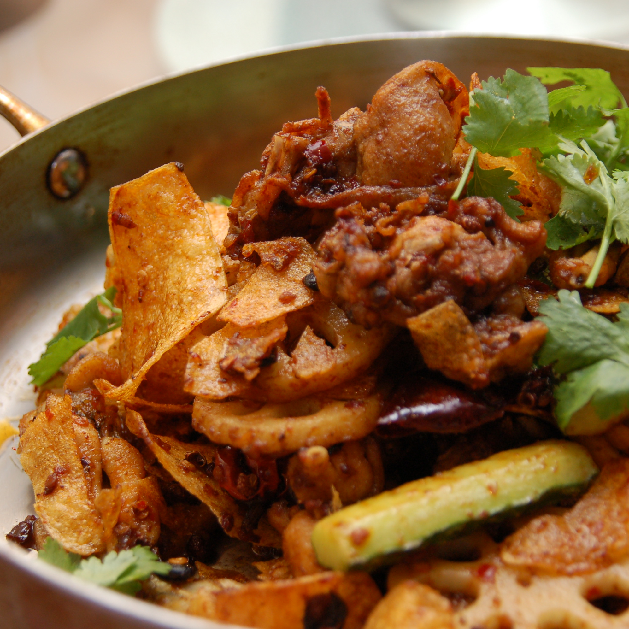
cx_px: 317
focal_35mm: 73
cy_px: 314
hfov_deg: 23.7
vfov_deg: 23.7
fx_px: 1501
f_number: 3.8
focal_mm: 38
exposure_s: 1/1600
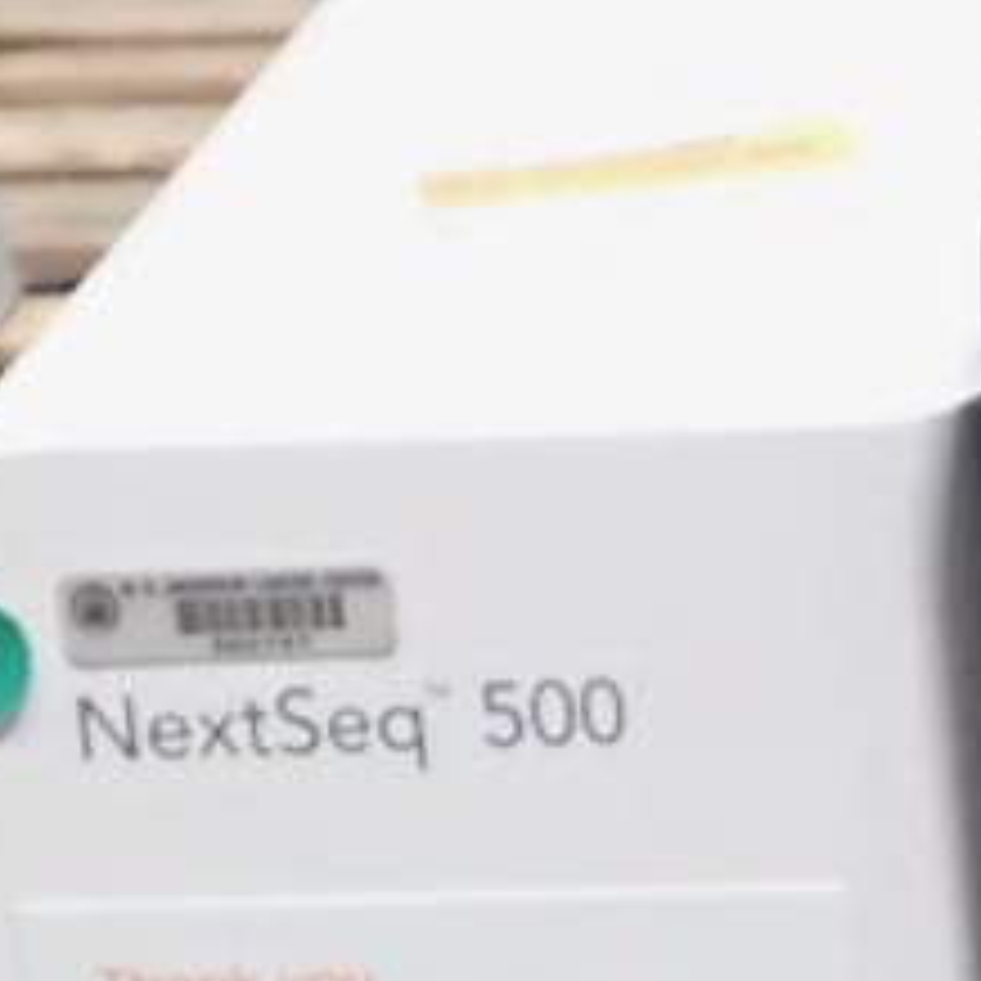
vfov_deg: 10.5
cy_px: 1791
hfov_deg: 10.6
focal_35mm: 156
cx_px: 1696
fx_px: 5002
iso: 640
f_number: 2.3
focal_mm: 5.5
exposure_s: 1/30
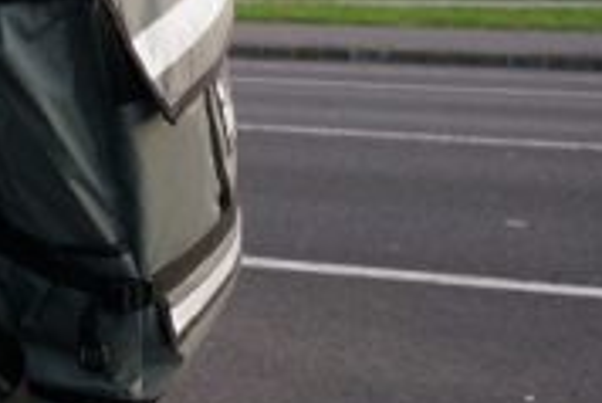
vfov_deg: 20.9
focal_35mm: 65
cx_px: -29
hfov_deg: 28.6
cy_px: 127
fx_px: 1088
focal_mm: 16
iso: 2000
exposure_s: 1/160
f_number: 4
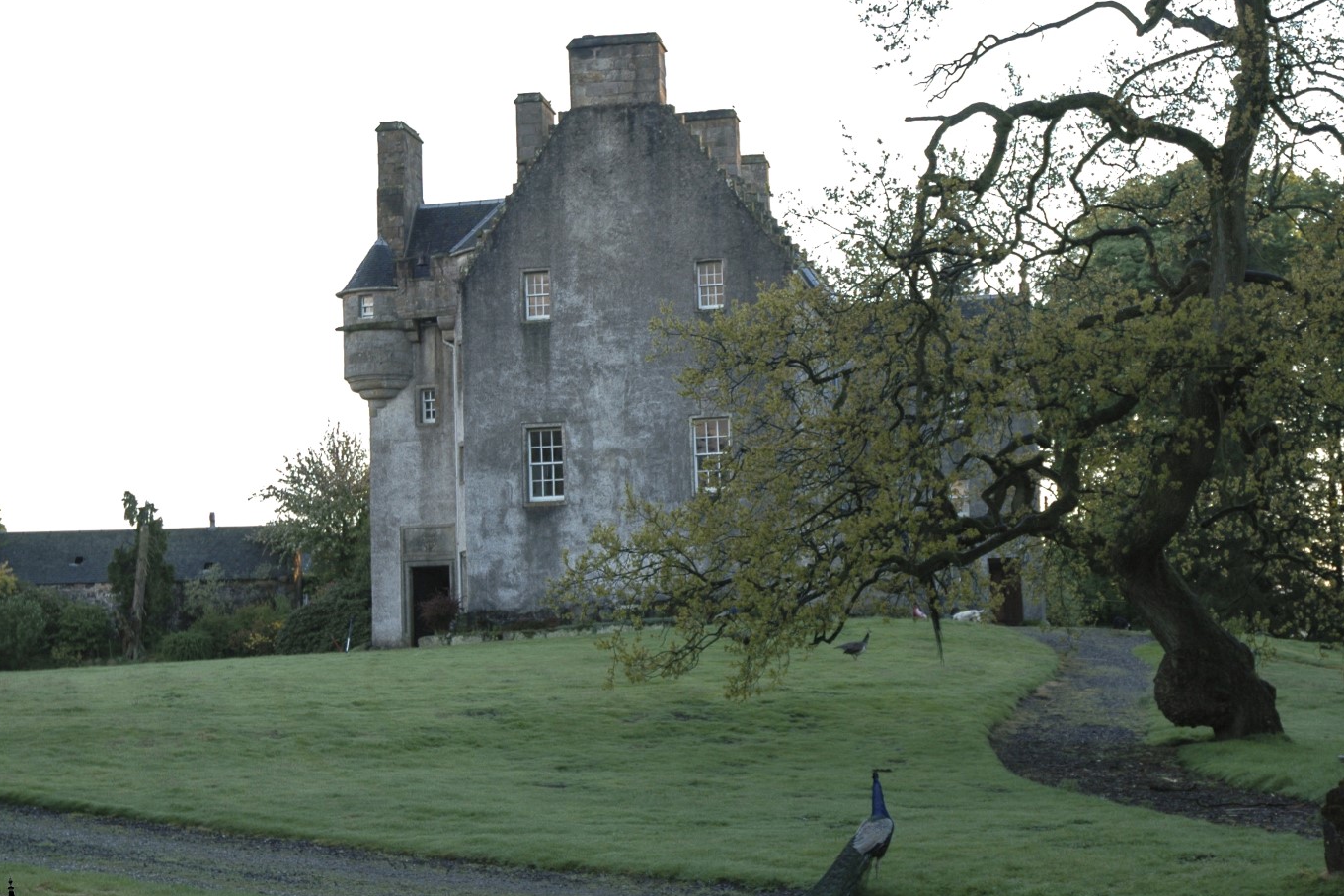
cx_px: 688
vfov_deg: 21.7
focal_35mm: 63
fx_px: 2336
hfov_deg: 32.1
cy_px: 459
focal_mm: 35
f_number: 4.5
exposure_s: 1/80
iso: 200
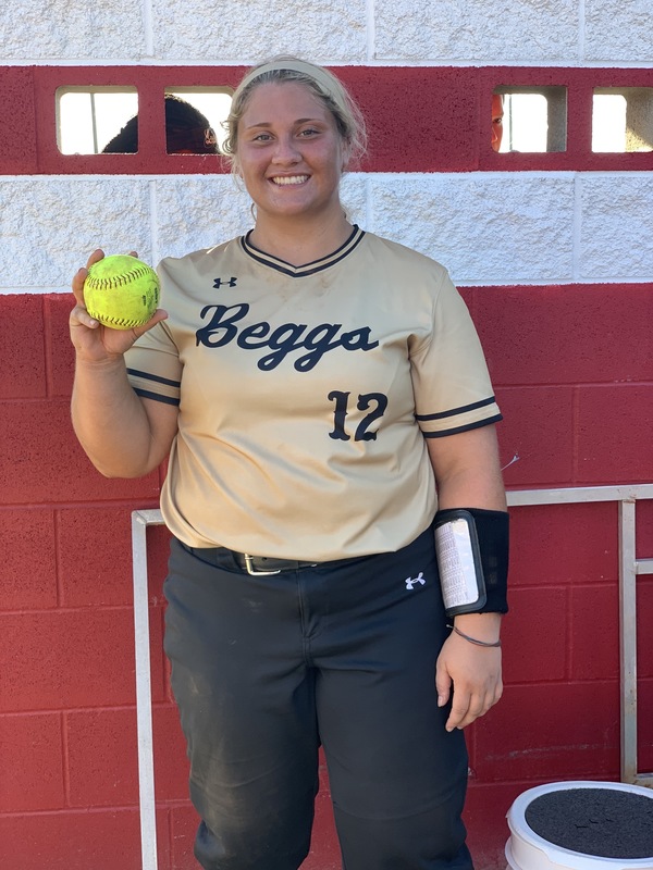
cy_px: 435
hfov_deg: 28.0
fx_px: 1308
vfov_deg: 36.8
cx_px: 326
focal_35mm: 52
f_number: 2.4
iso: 50
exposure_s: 1/122
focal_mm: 6
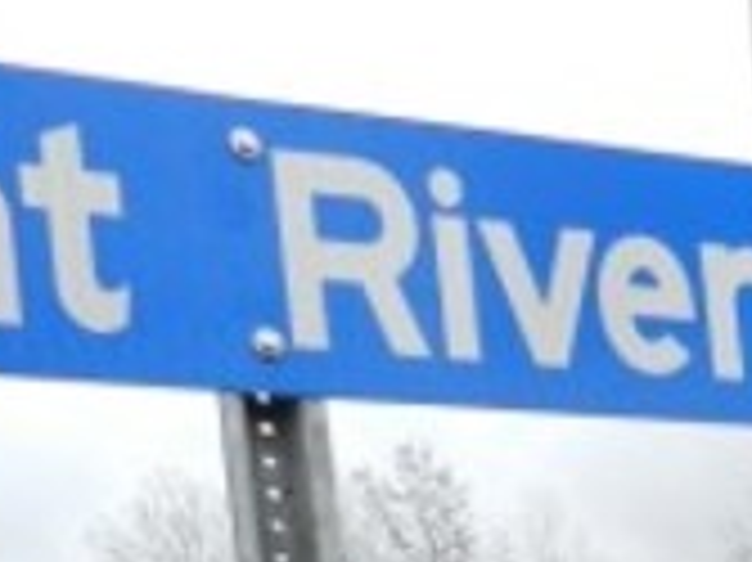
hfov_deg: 21.0
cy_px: 1052
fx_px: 1910
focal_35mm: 88
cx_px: 869
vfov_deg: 14.5
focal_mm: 4
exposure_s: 1/500
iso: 160
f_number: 3.4
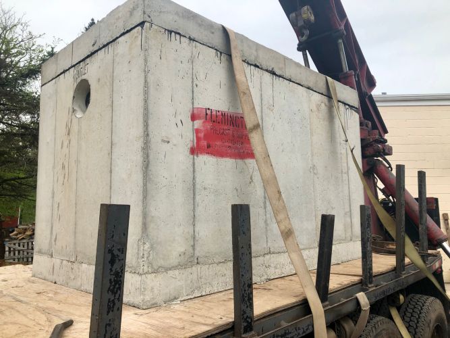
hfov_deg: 63.5
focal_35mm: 28
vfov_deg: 49.7
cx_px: 225
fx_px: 364
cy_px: 169
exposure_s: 1/1333
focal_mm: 3.99
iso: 20
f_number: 1.8
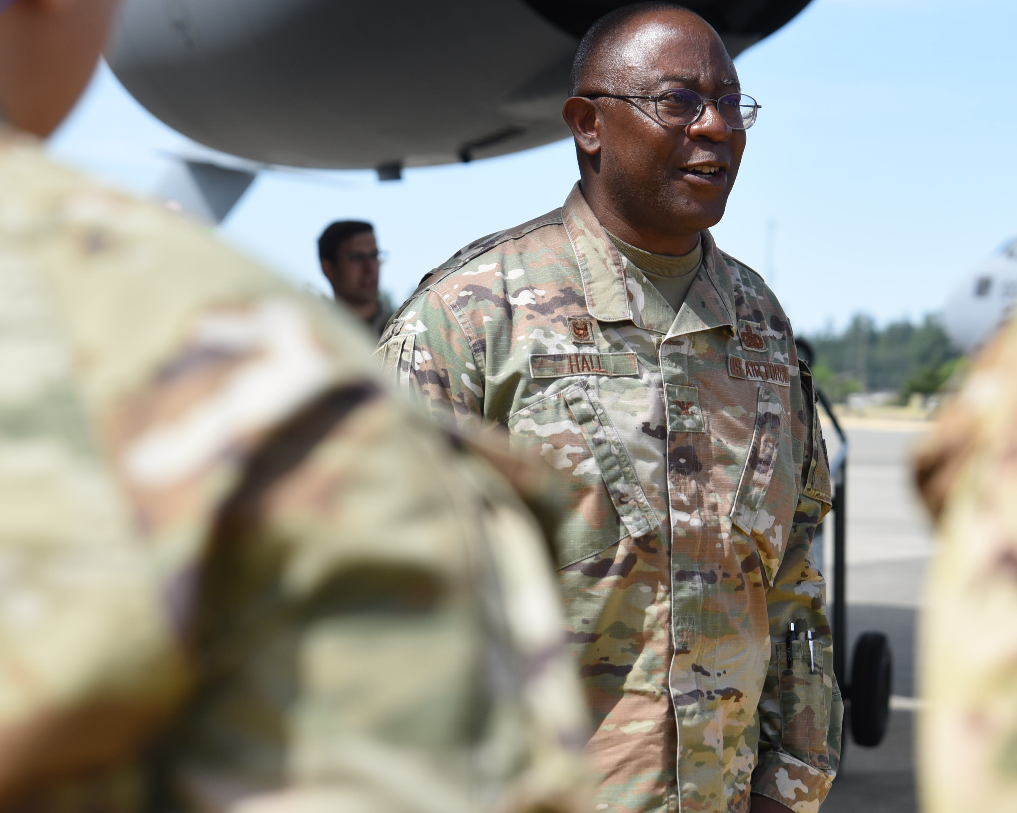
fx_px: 2709
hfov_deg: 21.2
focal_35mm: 90
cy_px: 295
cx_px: 699
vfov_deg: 17.1
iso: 320
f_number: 3.2
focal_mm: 55
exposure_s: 1/2000
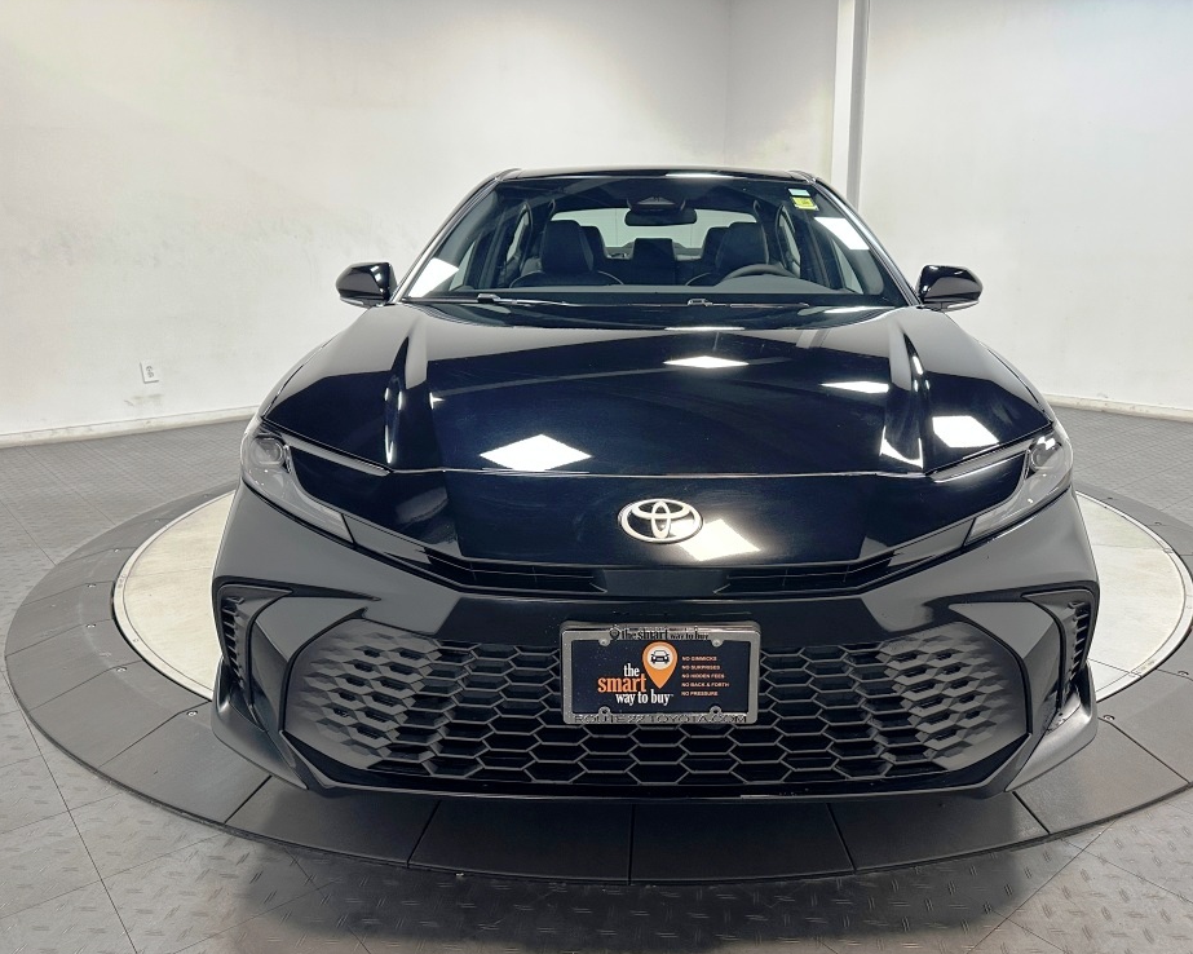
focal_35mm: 26
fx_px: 918
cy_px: 493
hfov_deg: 65.9
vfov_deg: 54.9
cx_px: 660
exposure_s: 1/60
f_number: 1.78
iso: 320
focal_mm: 6.86
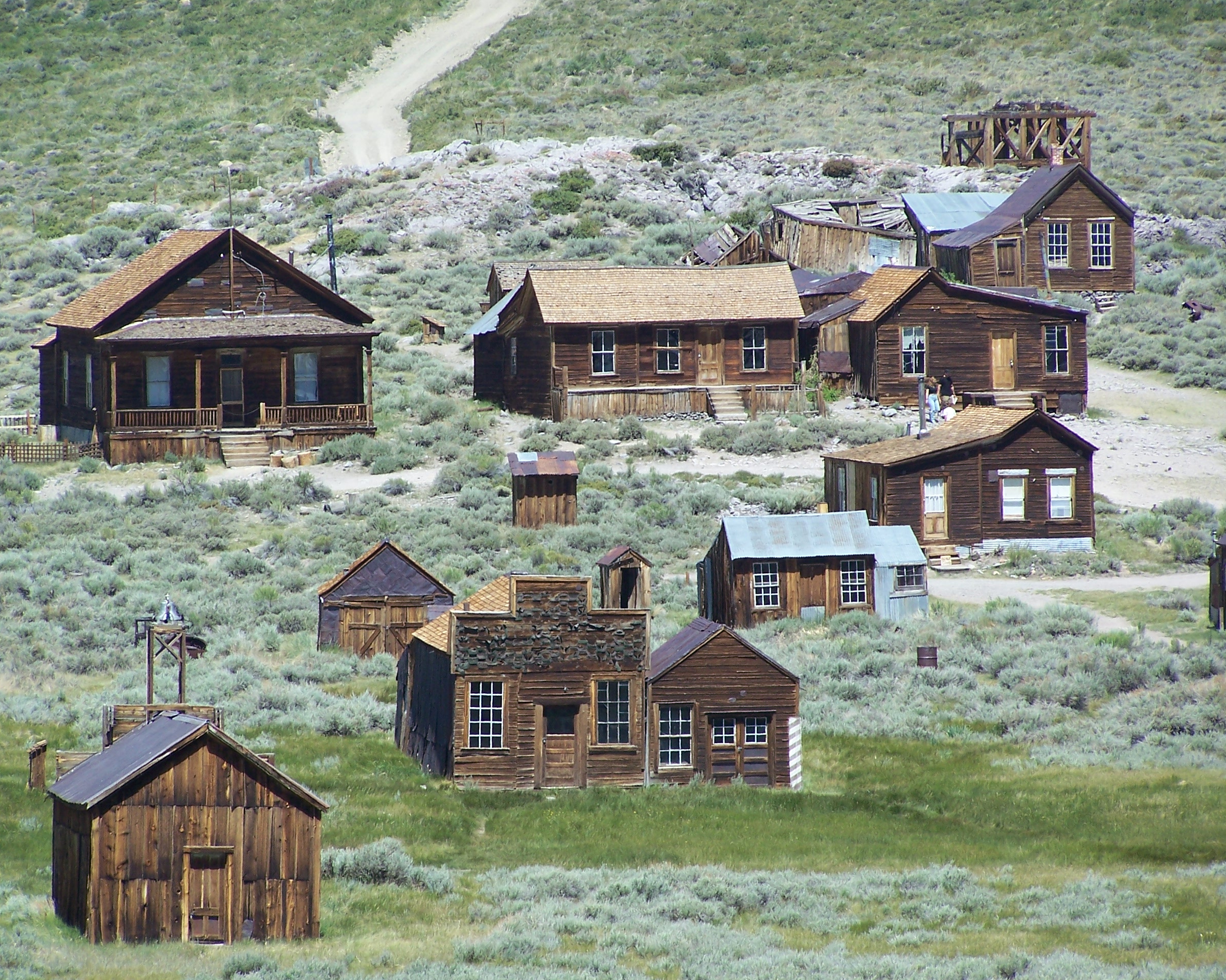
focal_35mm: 302
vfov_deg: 5.1
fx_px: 10957
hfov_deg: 6.4
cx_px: 627
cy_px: 493
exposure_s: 1/750
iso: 80
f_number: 3.6
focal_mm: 47.7
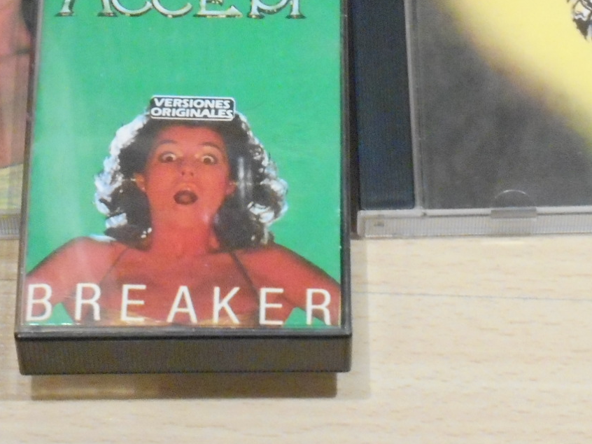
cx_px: 400
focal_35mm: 180
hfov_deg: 11.0
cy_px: -17
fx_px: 3077
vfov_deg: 8.2
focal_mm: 12
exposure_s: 1/13
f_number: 5.3
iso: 800
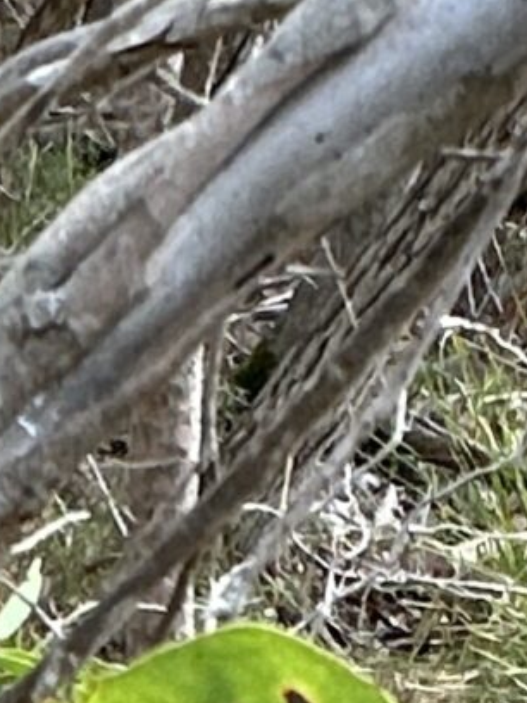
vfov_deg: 12.0
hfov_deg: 9.3
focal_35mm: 158
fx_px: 3207
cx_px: 555
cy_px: 987
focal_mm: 2.22
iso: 80
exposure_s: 1/121
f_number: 2.2
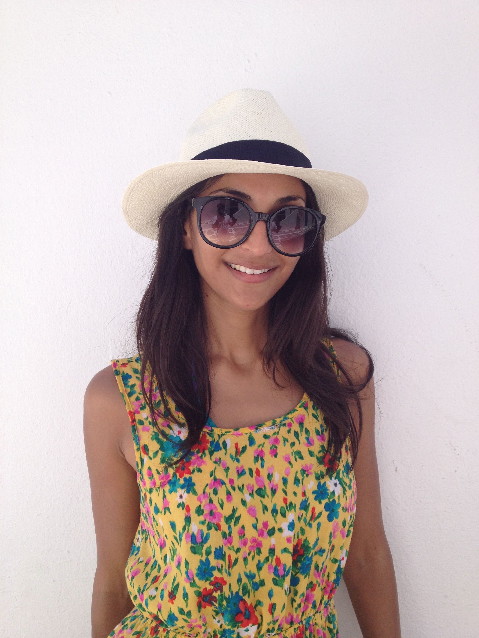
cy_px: 319
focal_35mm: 35
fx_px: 646
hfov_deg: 40.7
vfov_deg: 52.6
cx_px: 240
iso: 50
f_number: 2.4
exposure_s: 1/1151
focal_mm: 4.28
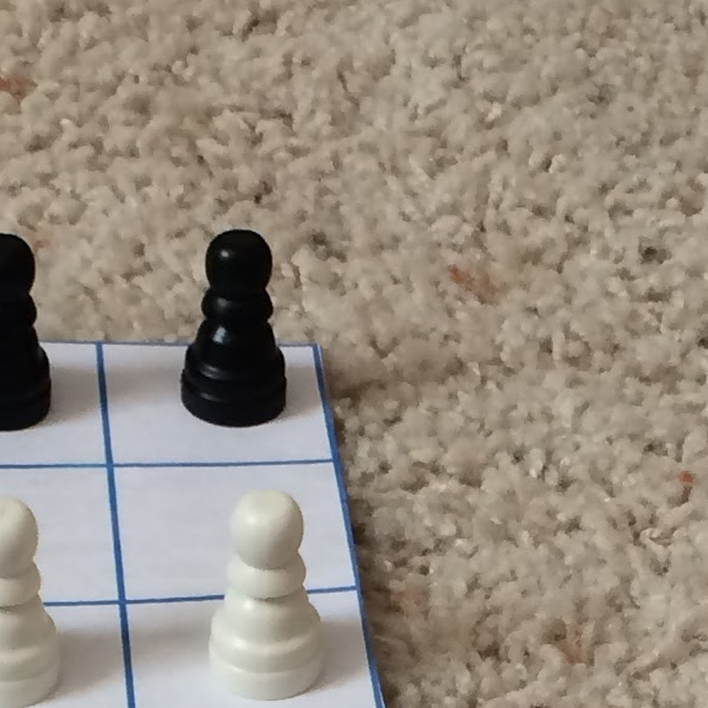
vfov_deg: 11.5
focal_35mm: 145
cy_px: 1086
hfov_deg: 12.0
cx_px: 310
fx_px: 3355
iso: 40
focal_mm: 4.15
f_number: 2.2
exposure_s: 1/30
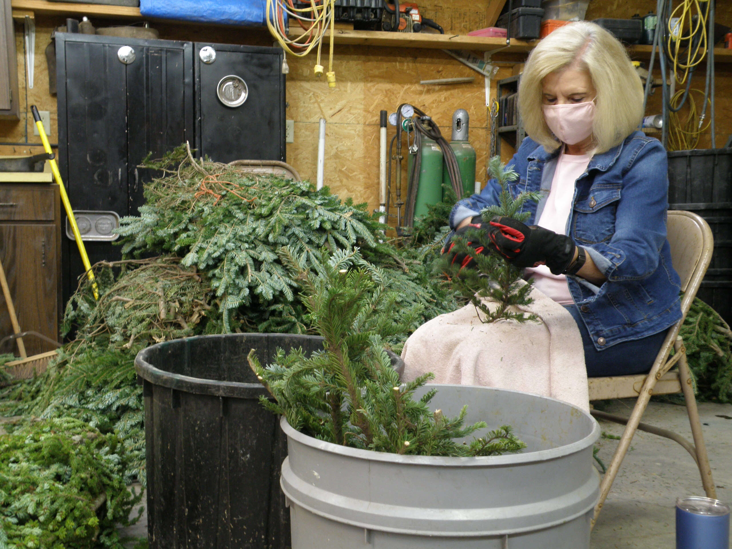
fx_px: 909
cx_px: 366
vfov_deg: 33.6
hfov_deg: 43.9
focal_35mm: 43
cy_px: 274
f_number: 3.3
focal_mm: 7.68
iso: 125
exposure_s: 1/8
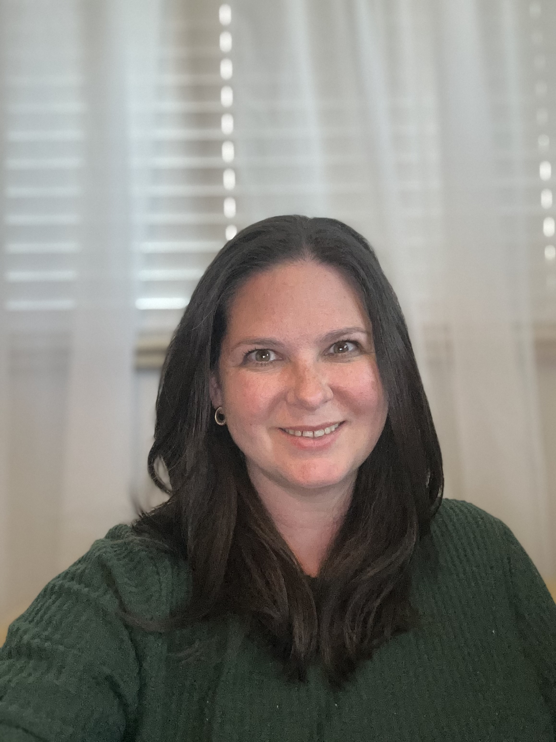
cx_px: 278
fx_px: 642
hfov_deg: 46.8
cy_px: 371
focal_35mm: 30
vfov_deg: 60.0
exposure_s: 1/60
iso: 320
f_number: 1.9
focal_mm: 2.69
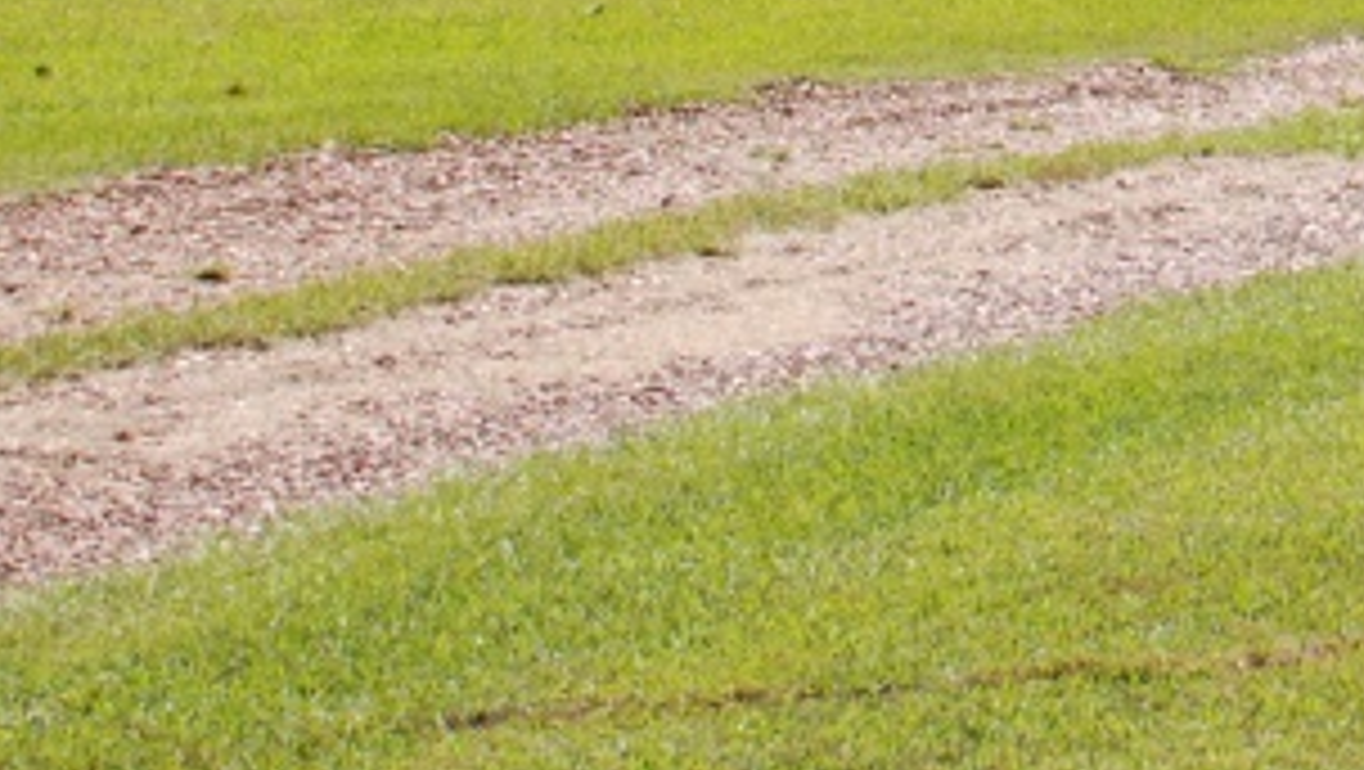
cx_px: 1796
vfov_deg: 8.5
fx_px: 4995
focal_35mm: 138
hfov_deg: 14.8
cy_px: -646
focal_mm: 26
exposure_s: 1/200
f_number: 7.1
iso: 100
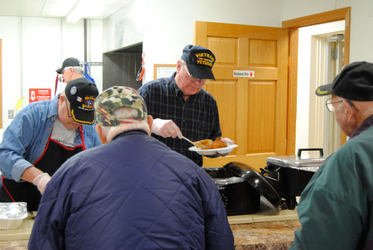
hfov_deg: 37.8
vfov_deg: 25.8
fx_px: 545
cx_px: 186
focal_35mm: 52
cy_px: 125
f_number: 4.5
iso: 640
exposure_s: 1/30
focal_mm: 35
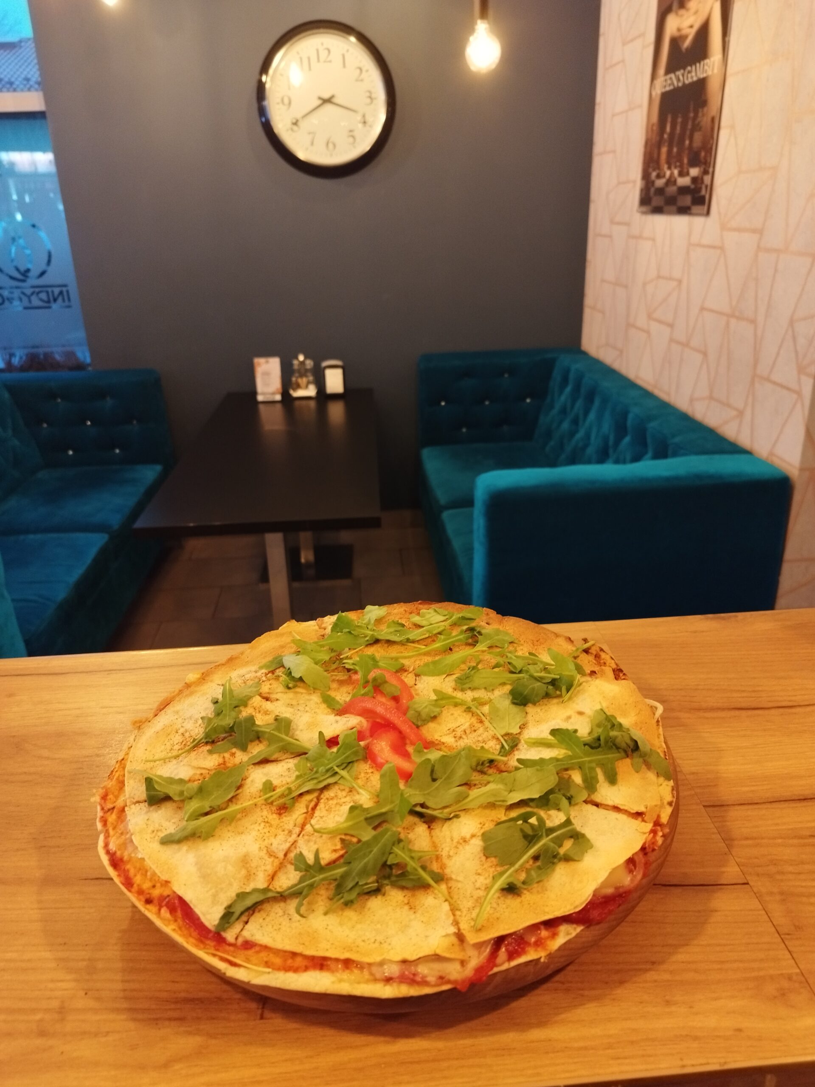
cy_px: 544
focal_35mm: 25
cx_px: 408
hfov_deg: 54.9
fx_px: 785
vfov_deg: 69.4
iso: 640
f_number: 1.89
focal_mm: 5.95
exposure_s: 1/33.3
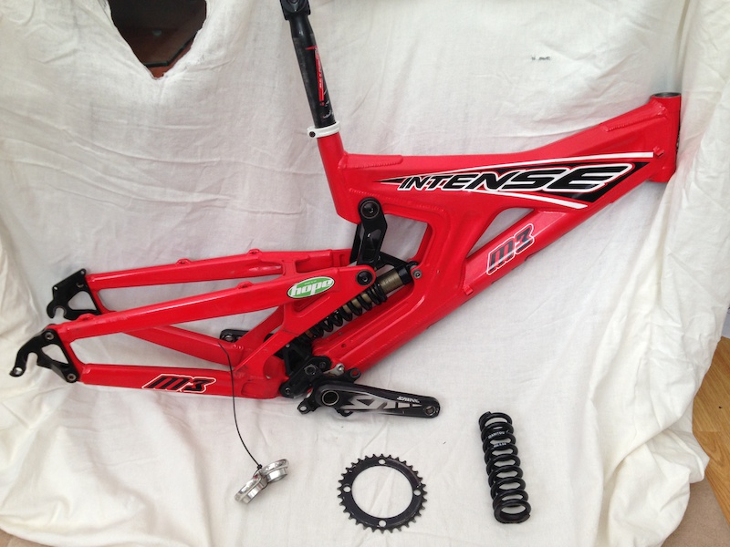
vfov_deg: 42.9
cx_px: 365
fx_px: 696
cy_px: 274
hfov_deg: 55.4
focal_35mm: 33
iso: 50
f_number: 2.4
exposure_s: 1/24
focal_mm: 4.12
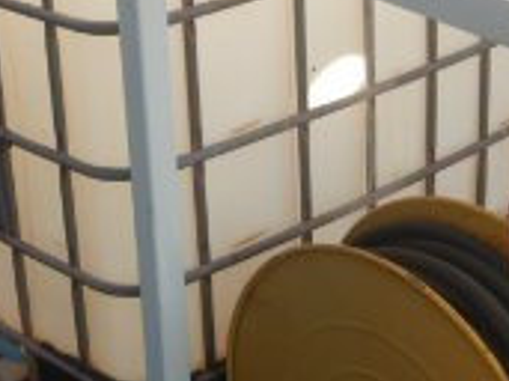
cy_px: 190
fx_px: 1322
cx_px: 307
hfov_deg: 21.8
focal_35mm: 90
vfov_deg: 16.4
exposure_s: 1/800
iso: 125
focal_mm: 4.3
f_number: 2.8
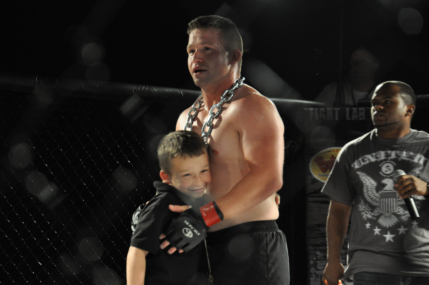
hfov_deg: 18.2
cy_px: 142
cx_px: 214
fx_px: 1339
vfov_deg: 12.1
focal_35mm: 112
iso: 1600
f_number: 5.3
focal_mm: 75
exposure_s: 1/60
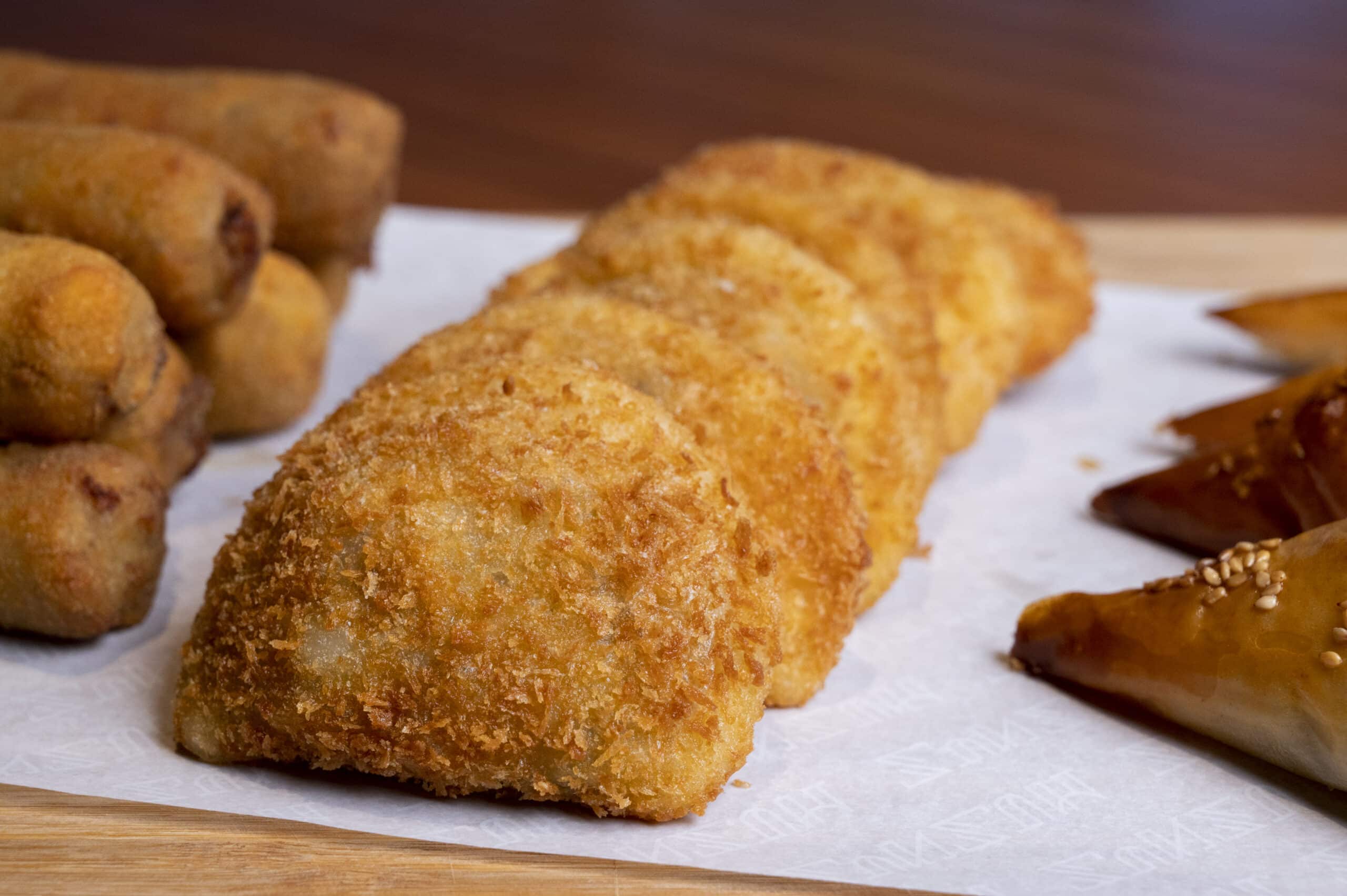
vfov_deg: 19.4
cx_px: 674
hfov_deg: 28.9
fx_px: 2617
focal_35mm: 70
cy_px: 448
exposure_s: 1/160
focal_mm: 70
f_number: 9
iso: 1600
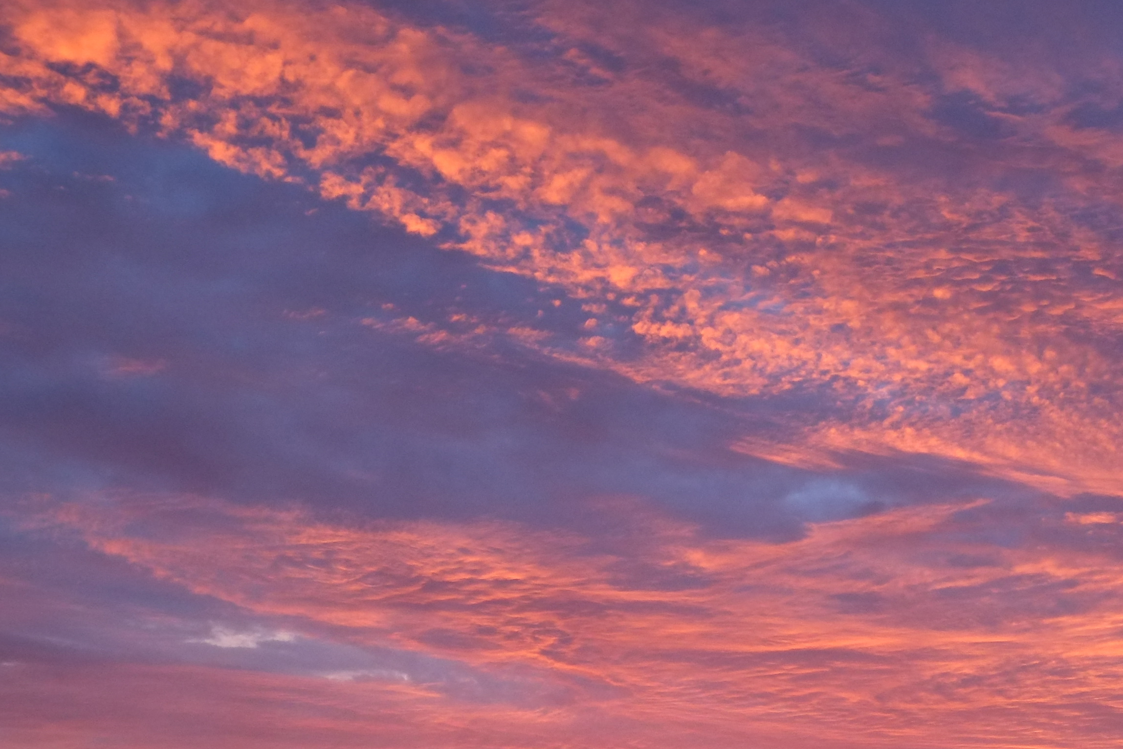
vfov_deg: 17.4
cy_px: 785
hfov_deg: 25.3
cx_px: 1142
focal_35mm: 76
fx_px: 2370
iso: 1250
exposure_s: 1/50
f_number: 13
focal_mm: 24.3
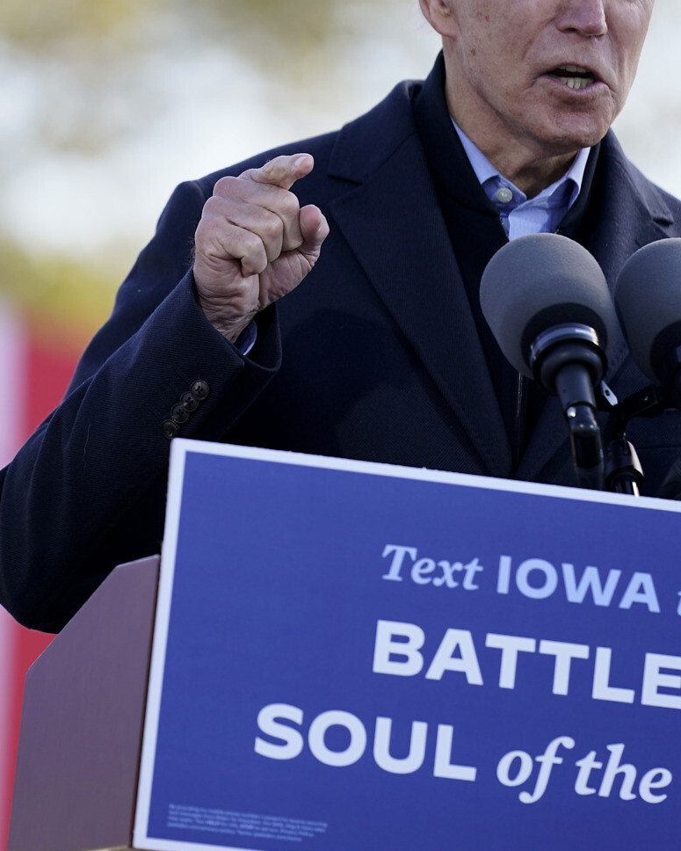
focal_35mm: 397
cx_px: 119
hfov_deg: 3.9
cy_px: 310
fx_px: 9997
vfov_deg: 4.9
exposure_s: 1/800
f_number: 2.8
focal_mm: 200
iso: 100
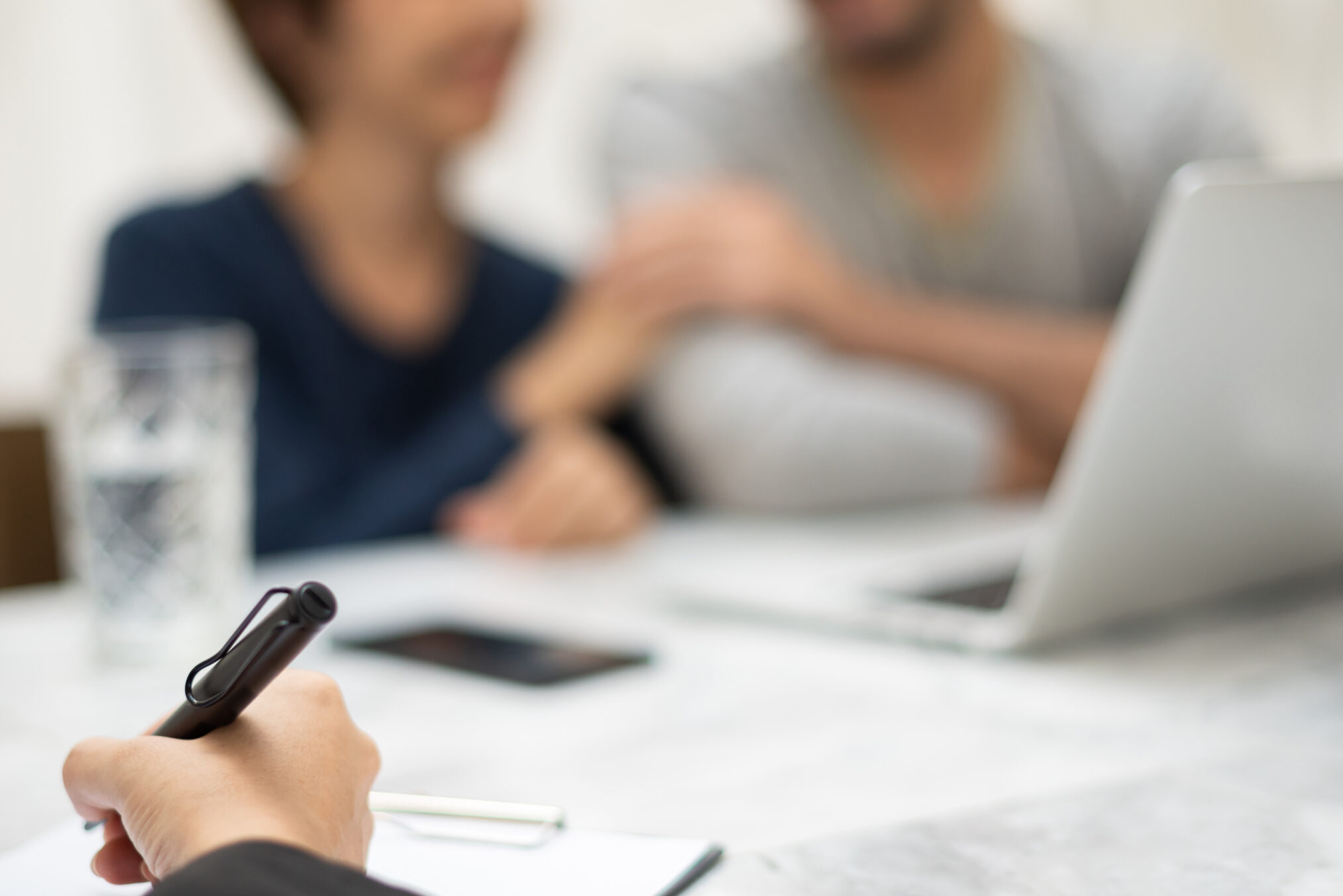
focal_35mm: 63
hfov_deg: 31.9
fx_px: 2351
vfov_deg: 21.6
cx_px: 640
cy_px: 471
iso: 500
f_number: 2
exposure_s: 1/1250
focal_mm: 50
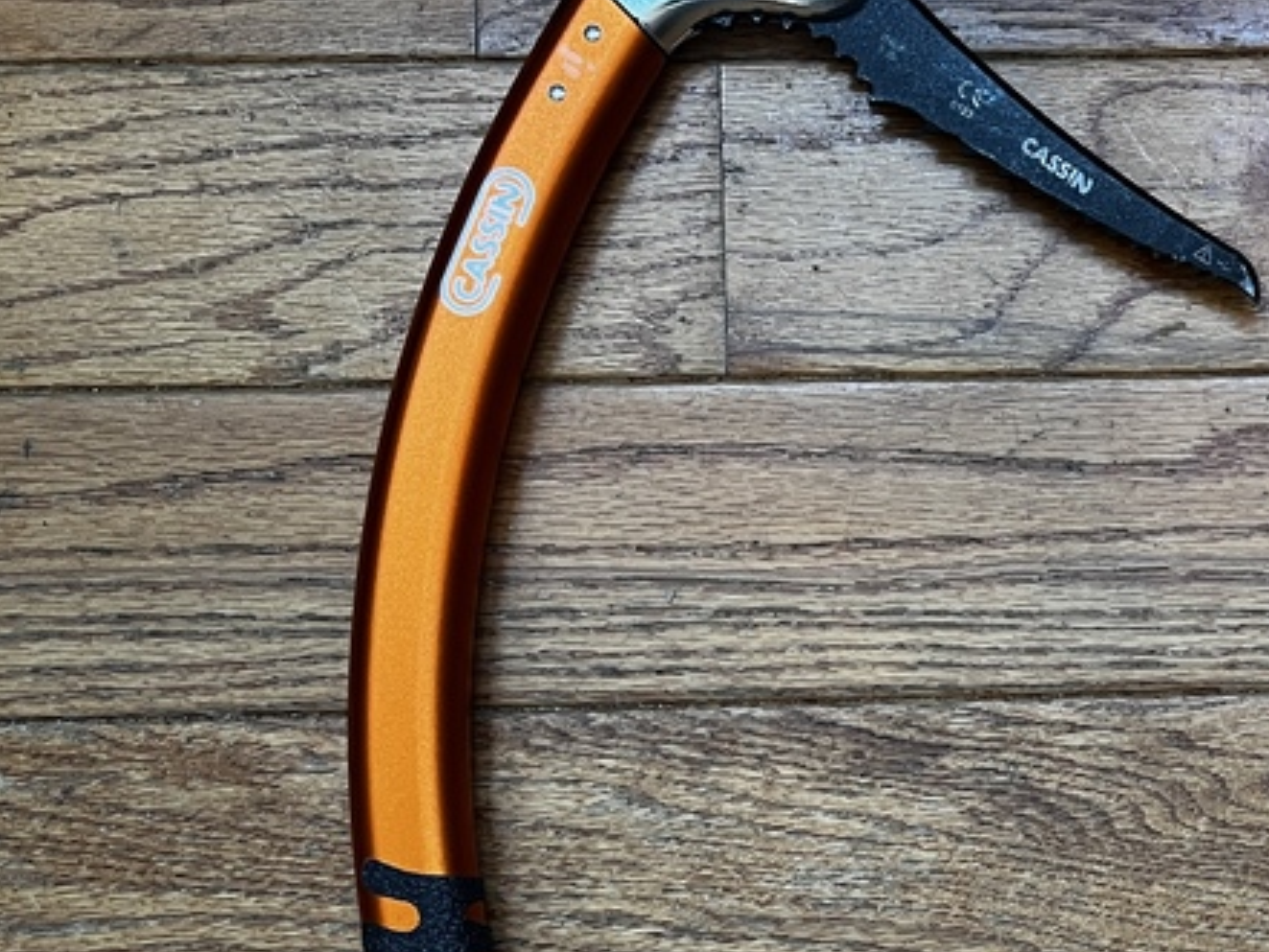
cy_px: 797
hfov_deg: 30.1
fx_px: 2163
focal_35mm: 59
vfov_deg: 24.3
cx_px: 1318
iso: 160
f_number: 1.5
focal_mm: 5.7
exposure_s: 1/60
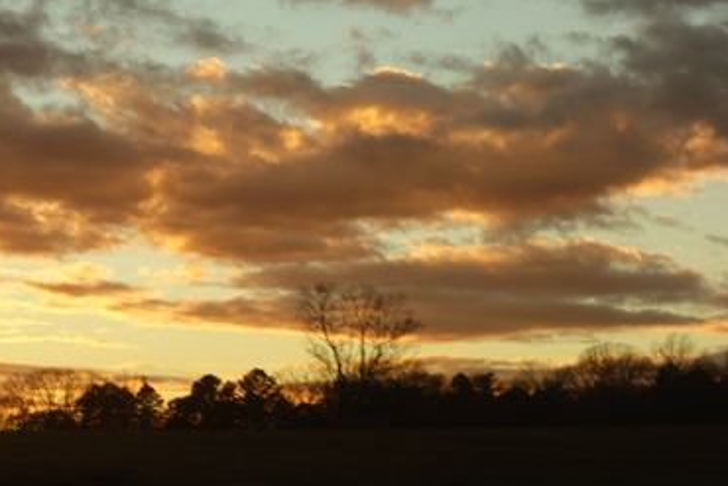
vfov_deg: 9.8
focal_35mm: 140
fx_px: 2832
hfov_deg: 14.6
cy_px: 257
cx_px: 201
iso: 125
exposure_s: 1/160
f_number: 5.6
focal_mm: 30.14
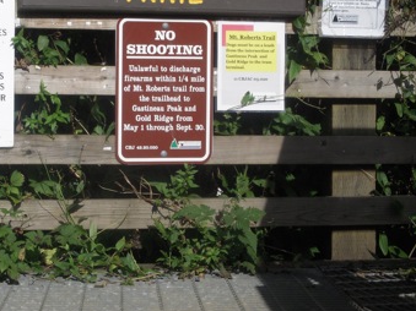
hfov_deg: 23.2
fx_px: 1009
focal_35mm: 84
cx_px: 141
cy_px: 105
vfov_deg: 17.5
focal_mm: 9.4
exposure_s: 1/320
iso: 100
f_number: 7.2
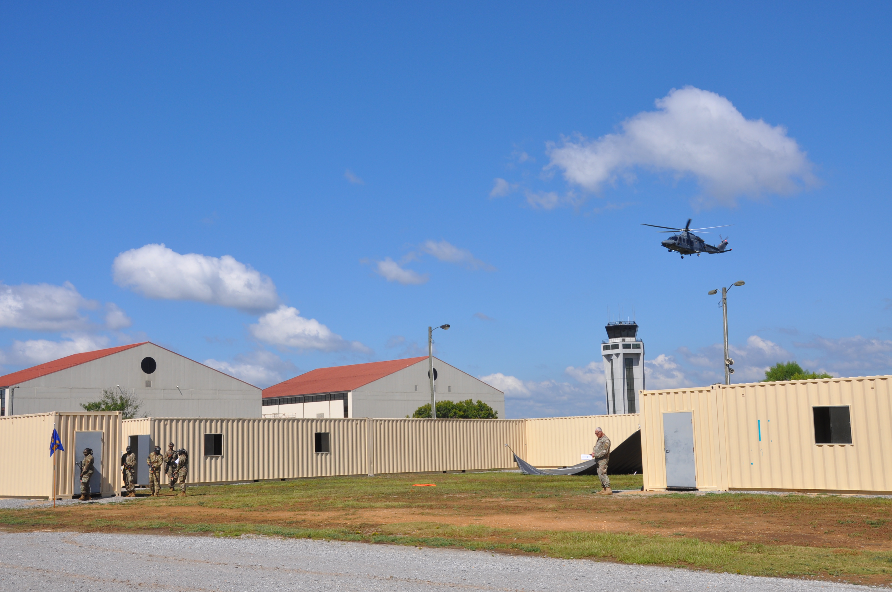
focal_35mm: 42
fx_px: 1039
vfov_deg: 31.8
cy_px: 296
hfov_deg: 46.4
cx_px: 446
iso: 200
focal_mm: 28
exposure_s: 1/500
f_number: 11
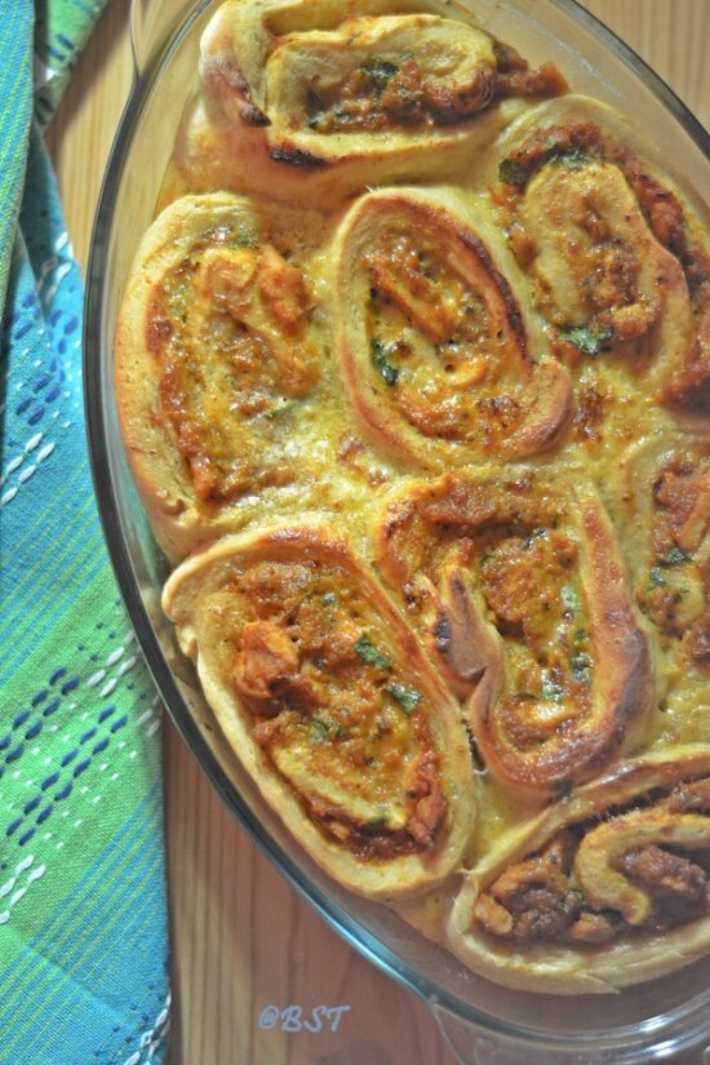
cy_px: 532
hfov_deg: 18.2
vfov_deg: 27.0
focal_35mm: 75
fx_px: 2219
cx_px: 355
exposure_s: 1/60
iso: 1400
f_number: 1.8
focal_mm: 50
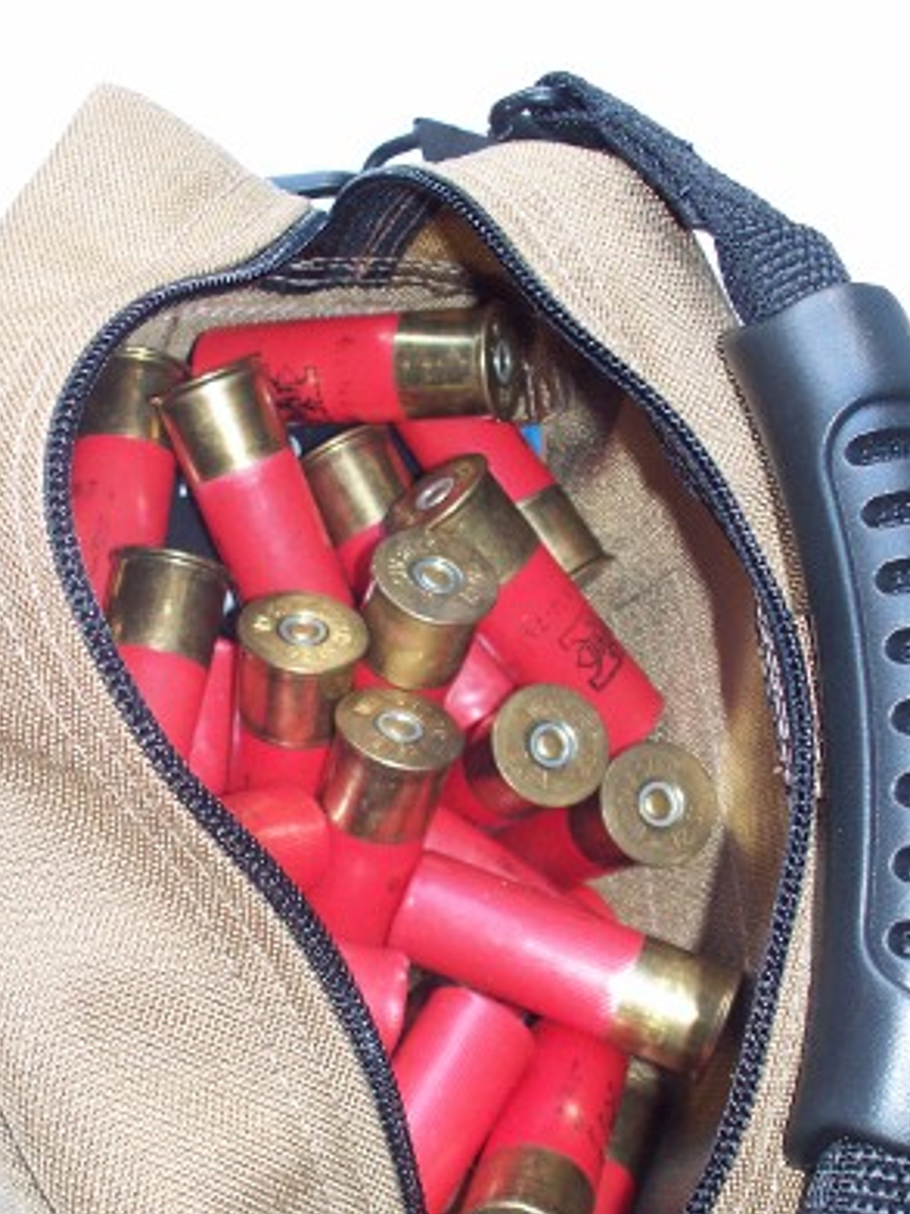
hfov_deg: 24.7
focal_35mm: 59
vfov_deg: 32.6
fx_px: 2069
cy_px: 708
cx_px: 323
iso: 160
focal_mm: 7.54
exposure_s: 1/60
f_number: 2.8
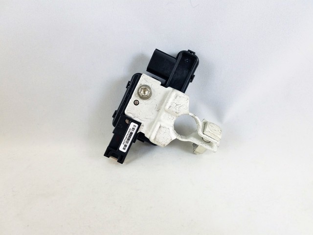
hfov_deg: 67.3
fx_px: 235
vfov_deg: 53.1
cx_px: 156
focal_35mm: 26
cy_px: 118
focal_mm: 4.2
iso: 80
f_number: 1.7
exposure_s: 1/60
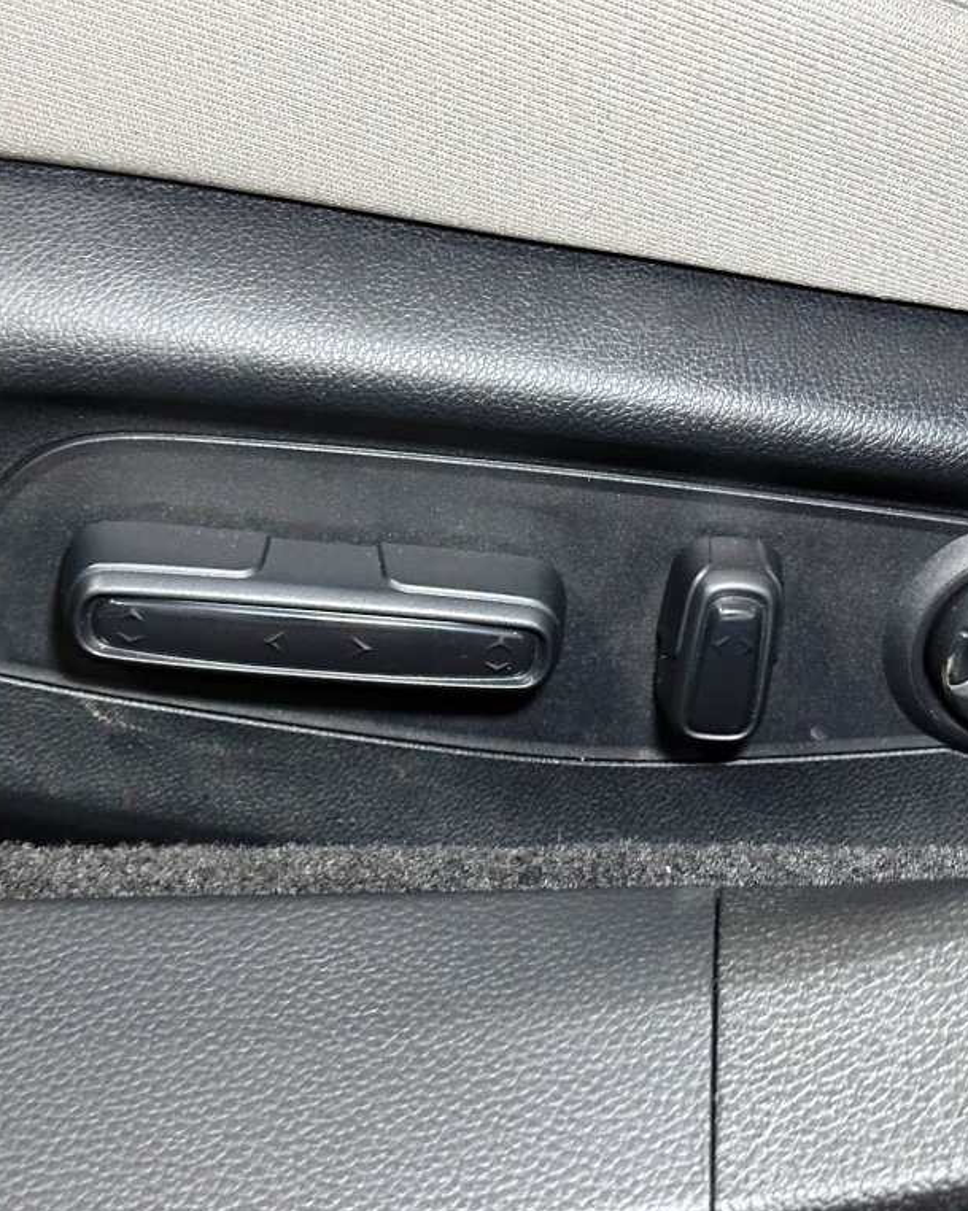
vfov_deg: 30.0
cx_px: 594
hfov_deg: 24.1
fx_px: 2257
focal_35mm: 63
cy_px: 609
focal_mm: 6.86
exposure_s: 1/40
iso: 500
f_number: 1.78
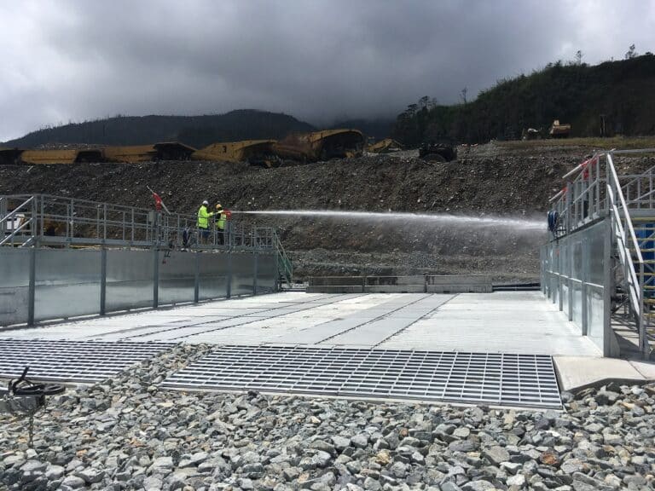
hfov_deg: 61.7
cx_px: 328
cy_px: 246
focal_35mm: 29
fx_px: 549
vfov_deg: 48.2
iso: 25
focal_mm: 4.15
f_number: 2.2
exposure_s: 1/3497
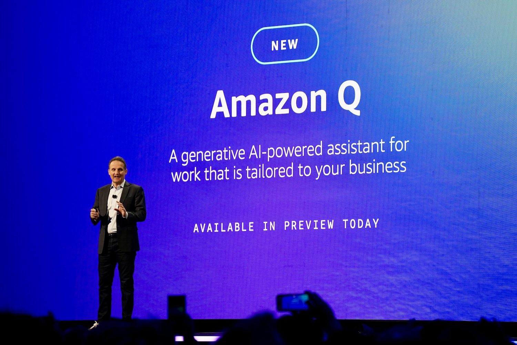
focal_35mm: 162
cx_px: 258
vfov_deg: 8.5
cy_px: 172
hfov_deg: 12.7
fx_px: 2326
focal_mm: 162
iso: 1250
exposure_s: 1/80
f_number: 5.6
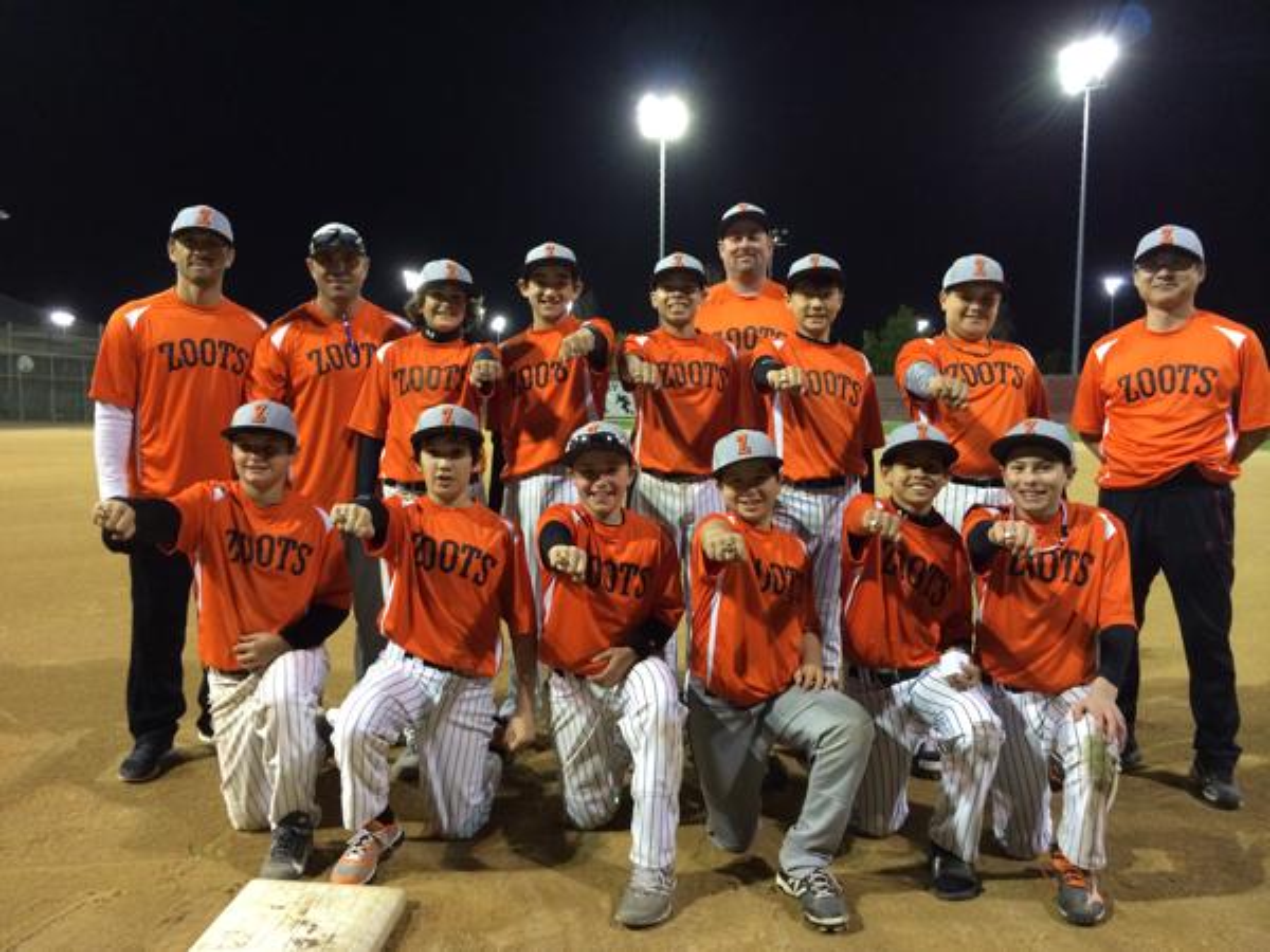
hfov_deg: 60.0
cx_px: 635
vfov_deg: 46.8
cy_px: 476
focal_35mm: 30
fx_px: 1101
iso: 320
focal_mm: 4.12
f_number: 2.2
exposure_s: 1/30
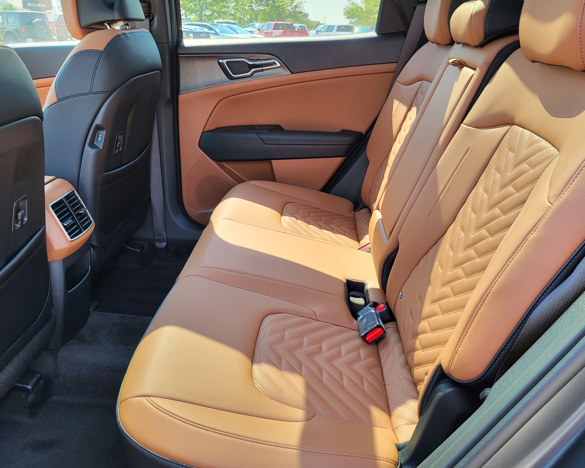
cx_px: 300
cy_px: 230
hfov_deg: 62.2
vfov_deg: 51.5
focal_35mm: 28
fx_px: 485
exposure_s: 1/120
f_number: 1.8
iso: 50
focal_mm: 5.4
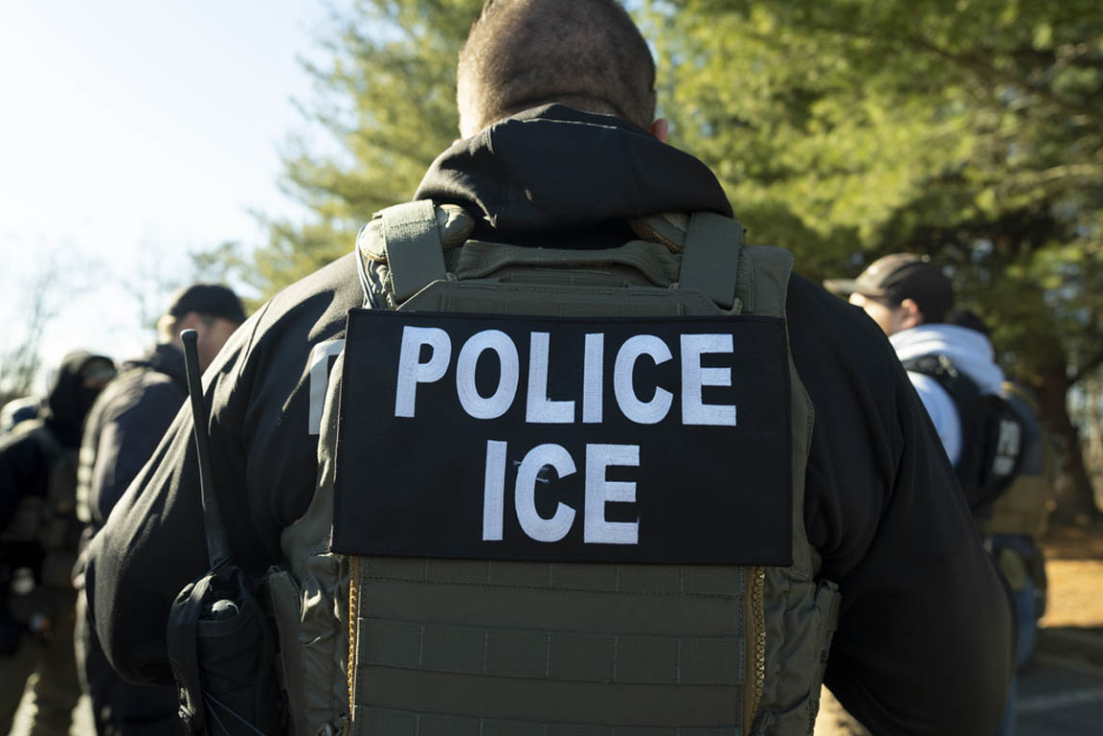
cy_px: 369
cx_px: 552
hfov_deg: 71.5
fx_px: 766
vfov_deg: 51.3
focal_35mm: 25
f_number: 4
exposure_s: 1/1000
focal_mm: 24
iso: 320
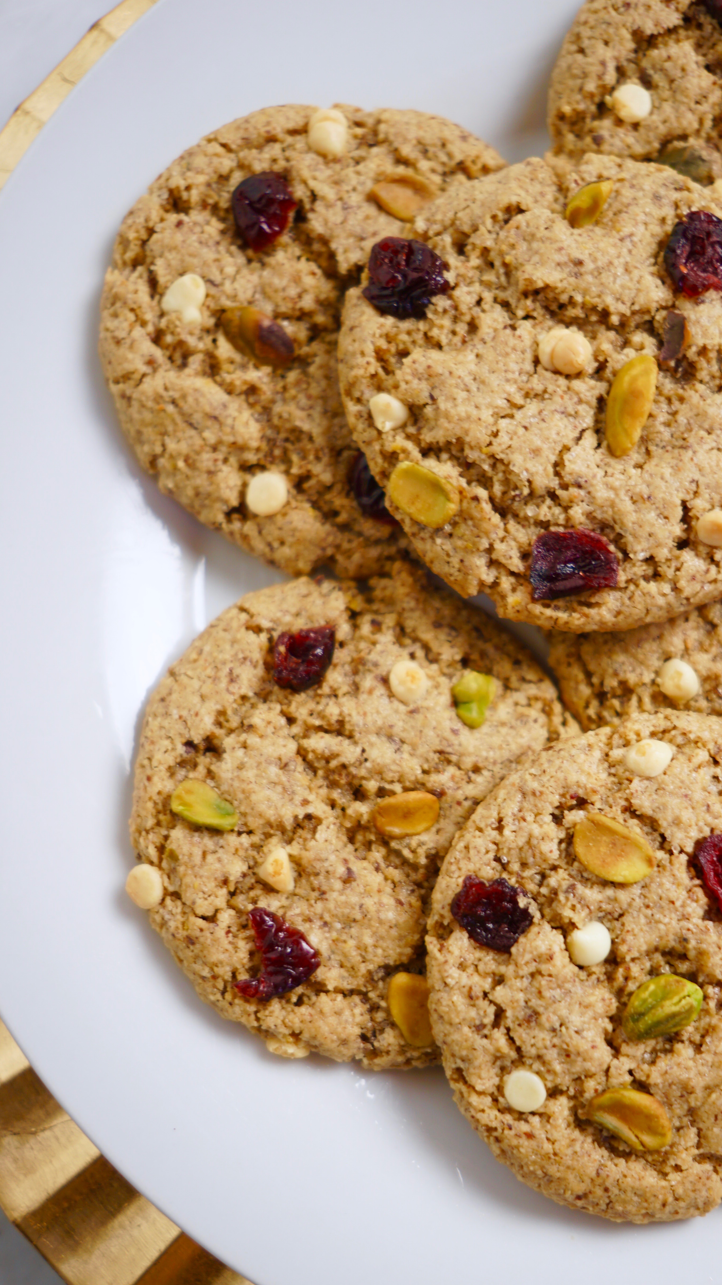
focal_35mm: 39
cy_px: 760
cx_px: 507
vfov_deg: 51.3
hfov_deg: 30.1
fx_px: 1328
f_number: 2.8
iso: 100
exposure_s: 1/30
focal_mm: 20
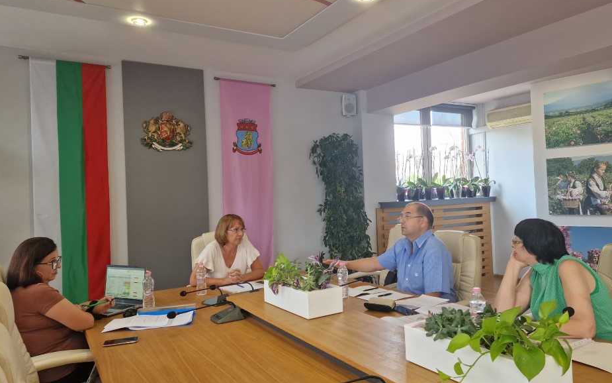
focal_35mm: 27
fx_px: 450
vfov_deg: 46.0
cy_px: 182
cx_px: 316
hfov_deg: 68.4
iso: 160
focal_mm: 6.4
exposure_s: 1/100
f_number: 1.8
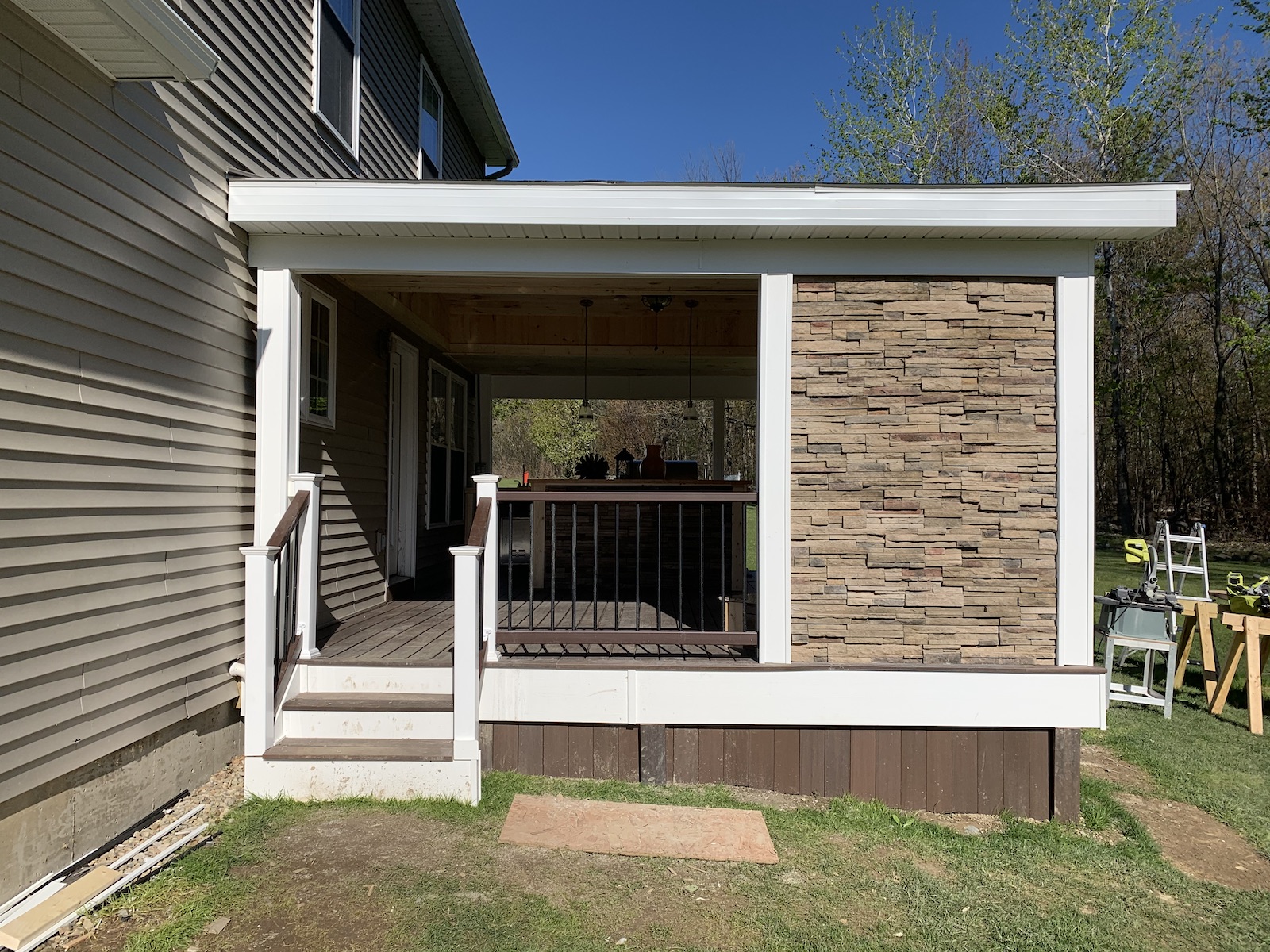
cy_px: 476
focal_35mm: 26
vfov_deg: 53.1
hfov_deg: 67.3
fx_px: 954
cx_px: 635
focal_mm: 4.25
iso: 25
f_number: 1.8
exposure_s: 1/3788
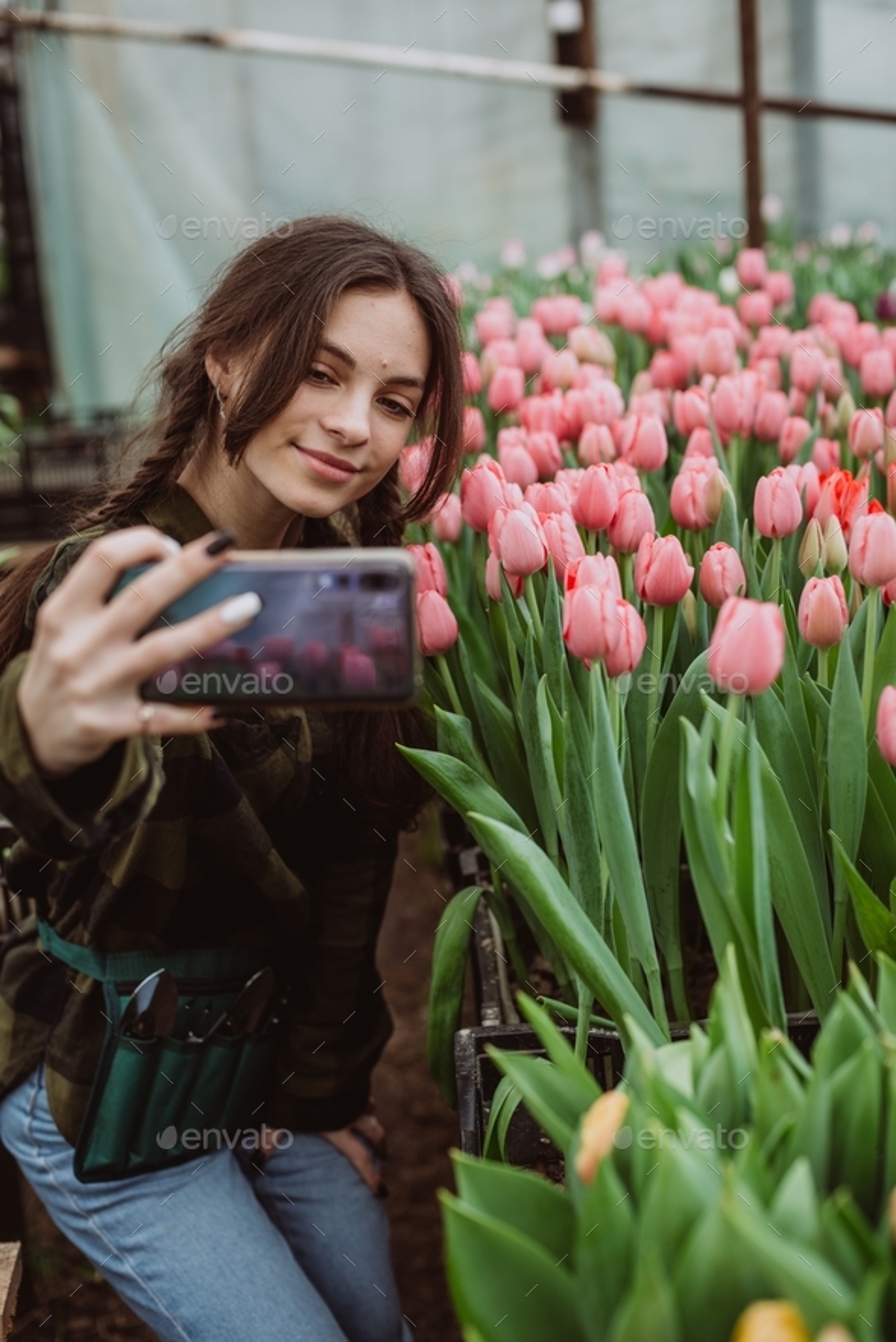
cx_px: 448
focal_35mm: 50
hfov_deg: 27.0
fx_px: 1865
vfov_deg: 39.6
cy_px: 671
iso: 250
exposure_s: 1/160
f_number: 3.5
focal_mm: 50
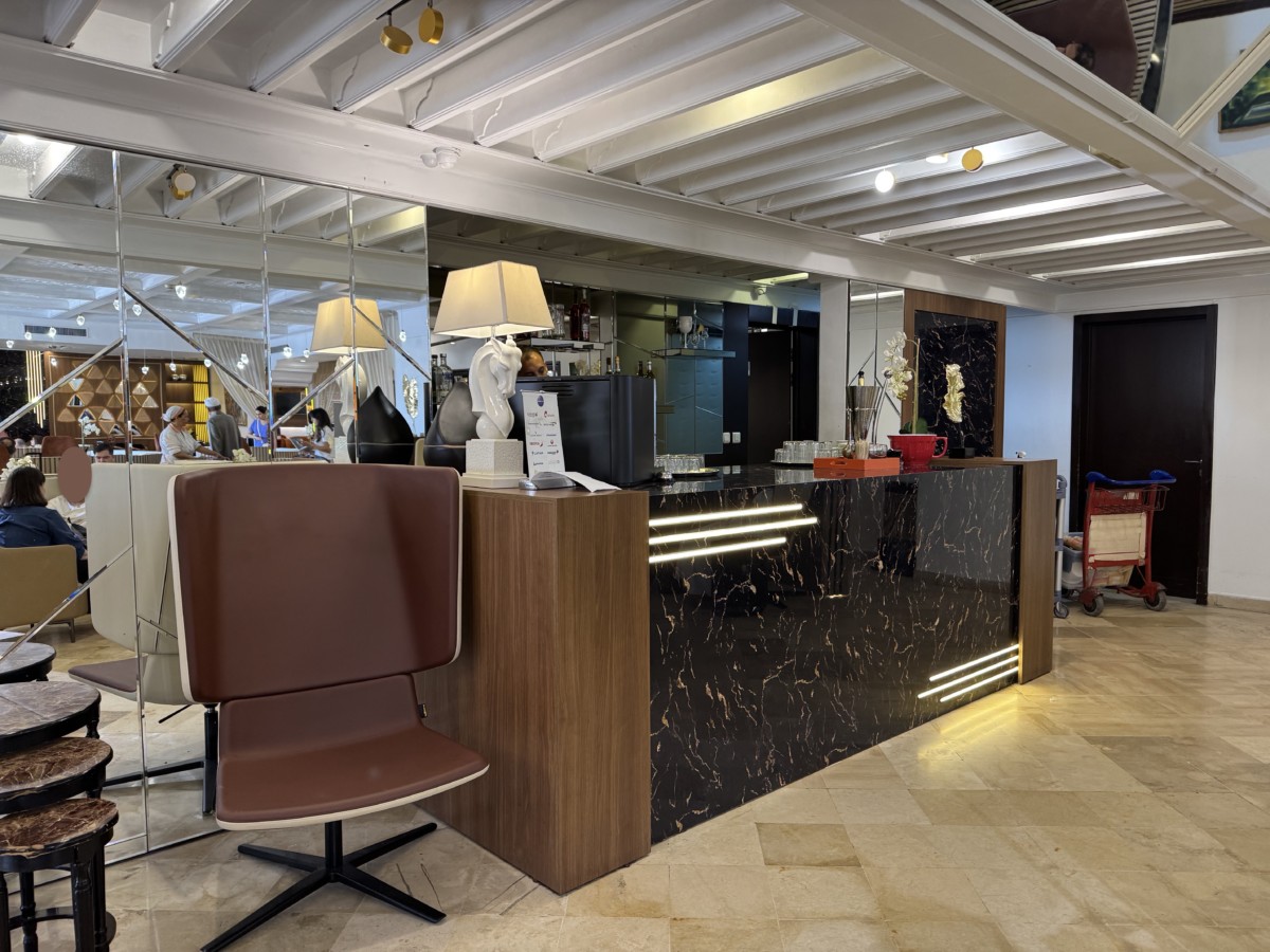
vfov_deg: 56.8
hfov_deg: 71.6
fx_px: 881
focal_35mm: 24
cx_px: 635
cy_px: 476
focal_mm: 6.76
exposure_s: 1/50
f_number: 1.78
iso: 160
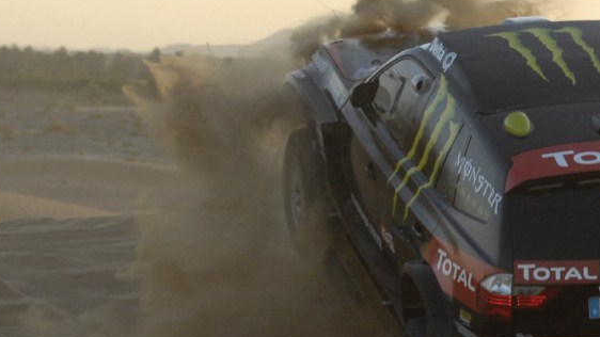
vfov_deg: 3.9
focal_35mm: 313
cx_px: 684
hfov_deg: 6.9
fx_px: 4979
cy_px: 150
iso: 500
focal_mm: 70
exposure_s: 1/500
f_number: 4
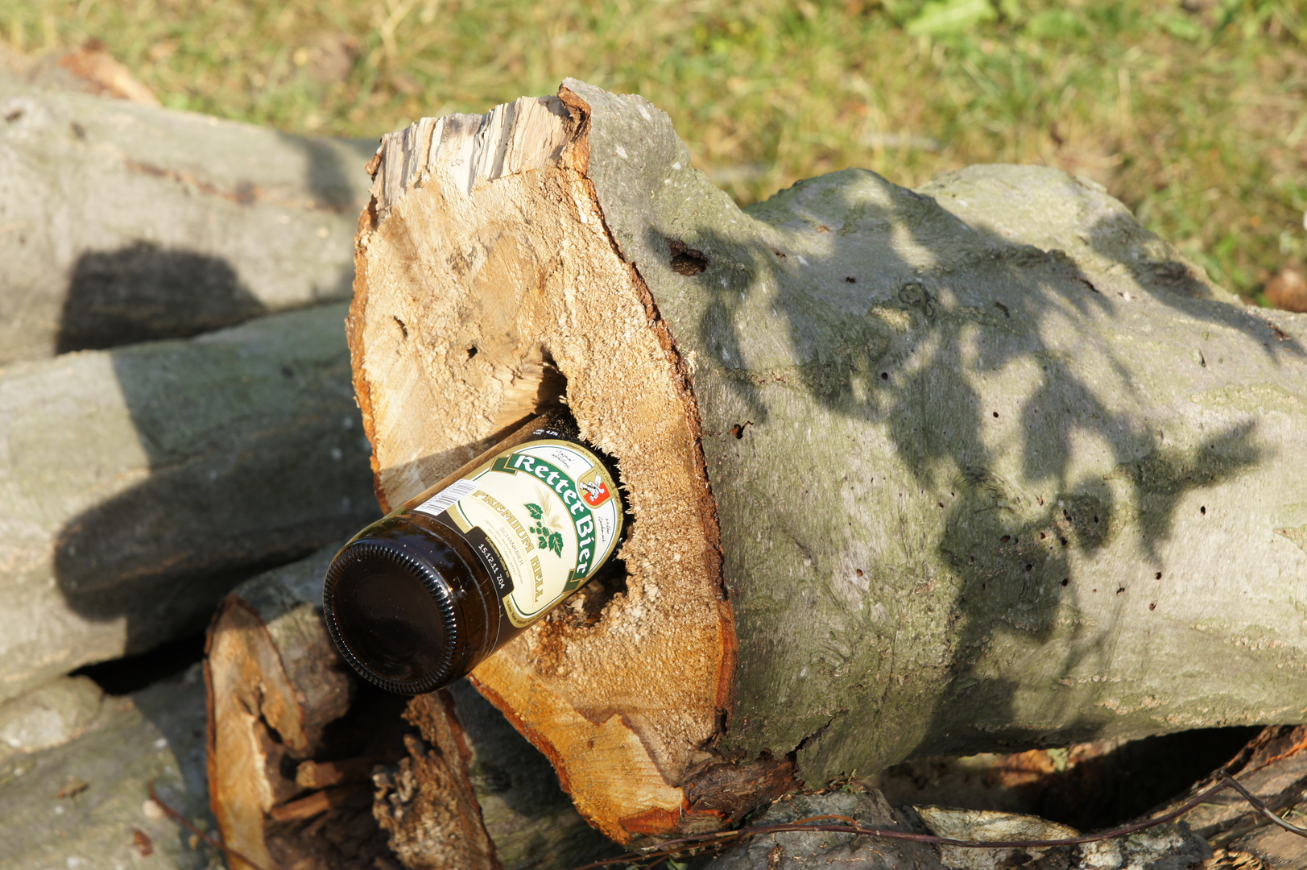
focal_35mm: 105
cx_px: 654
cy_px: 435
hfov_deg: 19.5
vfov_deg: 13.0
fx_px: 3810
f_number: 8
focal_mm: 70
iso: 200
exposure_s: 1/160
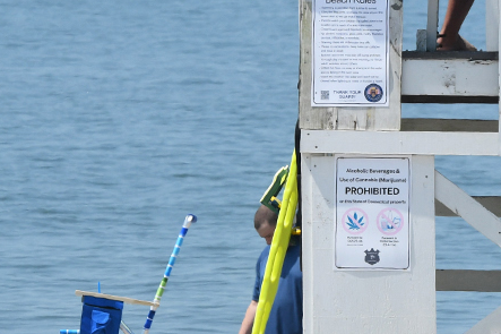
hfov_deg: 3.2
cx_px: 559
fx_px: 9042
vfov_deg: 2.1
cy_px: 3
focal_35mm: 650
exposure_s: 1/500
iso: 200
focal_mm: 160
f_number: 11
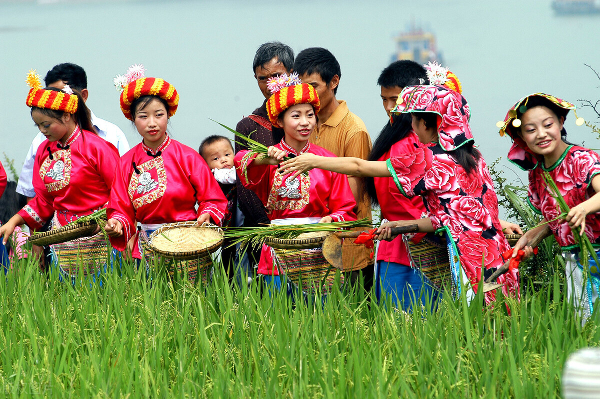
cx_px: 300
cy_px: 200
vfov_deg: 5.4
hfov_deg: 8.1
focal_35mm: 255
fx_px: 4248
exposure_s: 1/500
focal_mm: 170
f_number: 5.6
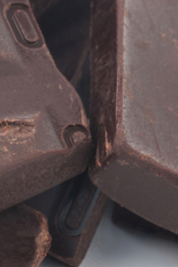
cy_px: 123
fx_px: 1350
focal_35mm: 182
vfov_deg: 11.3
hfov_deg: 7.5
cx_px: -49
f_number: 32
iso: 100
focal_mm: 60
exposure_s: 1/160
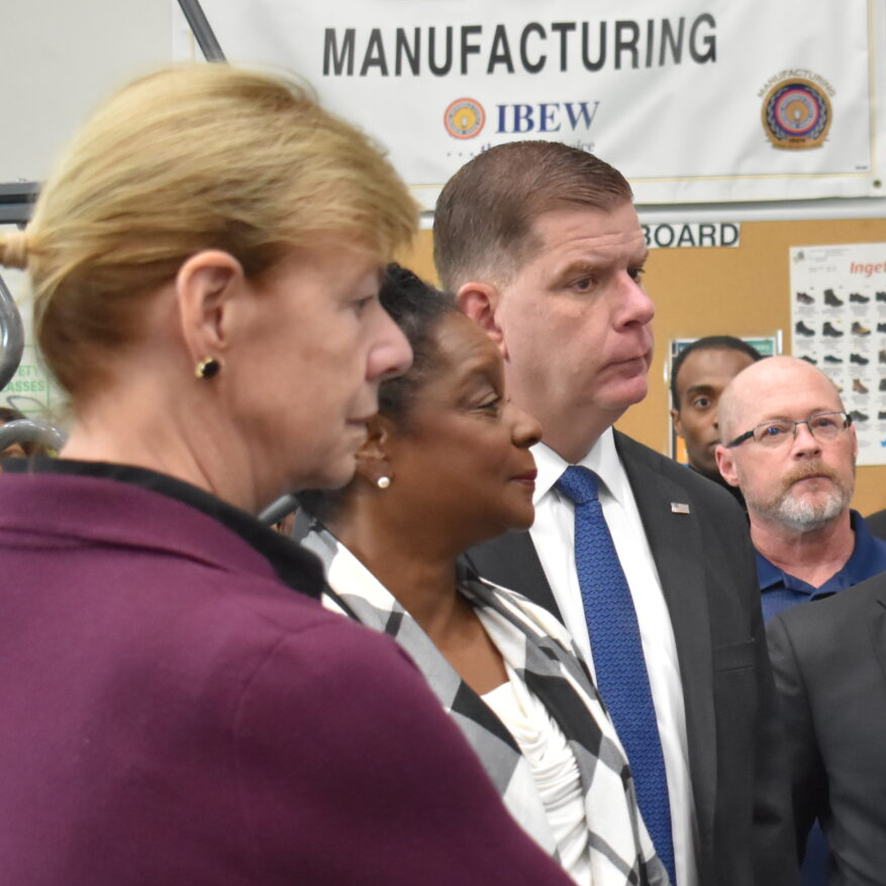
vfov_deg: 14.8
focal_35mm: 118
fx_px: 3417
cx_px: 1047
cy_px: 512
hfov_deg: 14.3
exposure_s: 1/60
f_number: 4.8
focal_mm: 38
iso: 1600
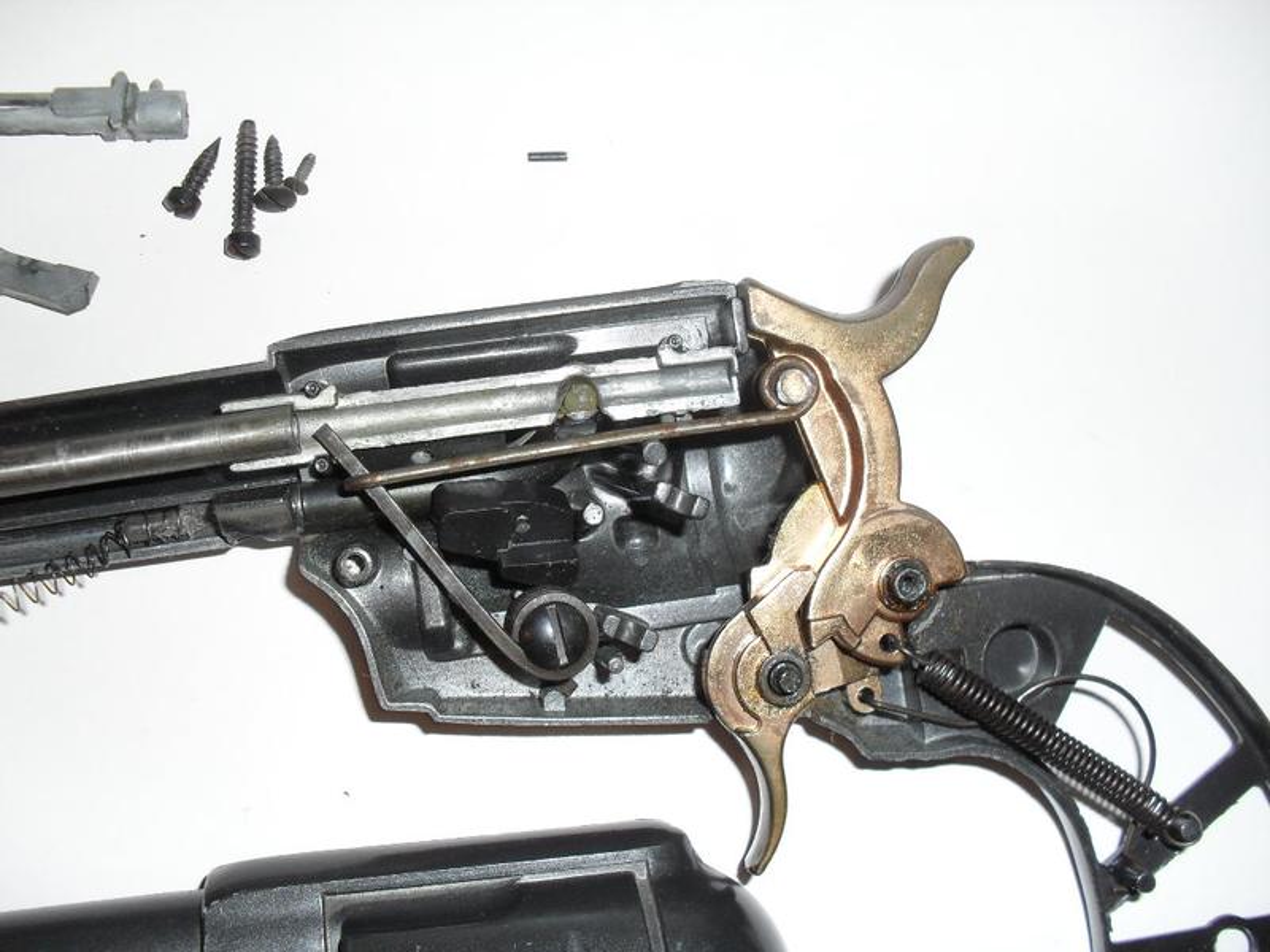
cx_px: 635
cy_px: 476
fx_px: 1284
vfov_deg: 40.7
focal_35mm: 35
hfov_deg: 52.6
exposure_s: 1/45
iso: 200
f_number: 3.2
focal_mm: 6.3
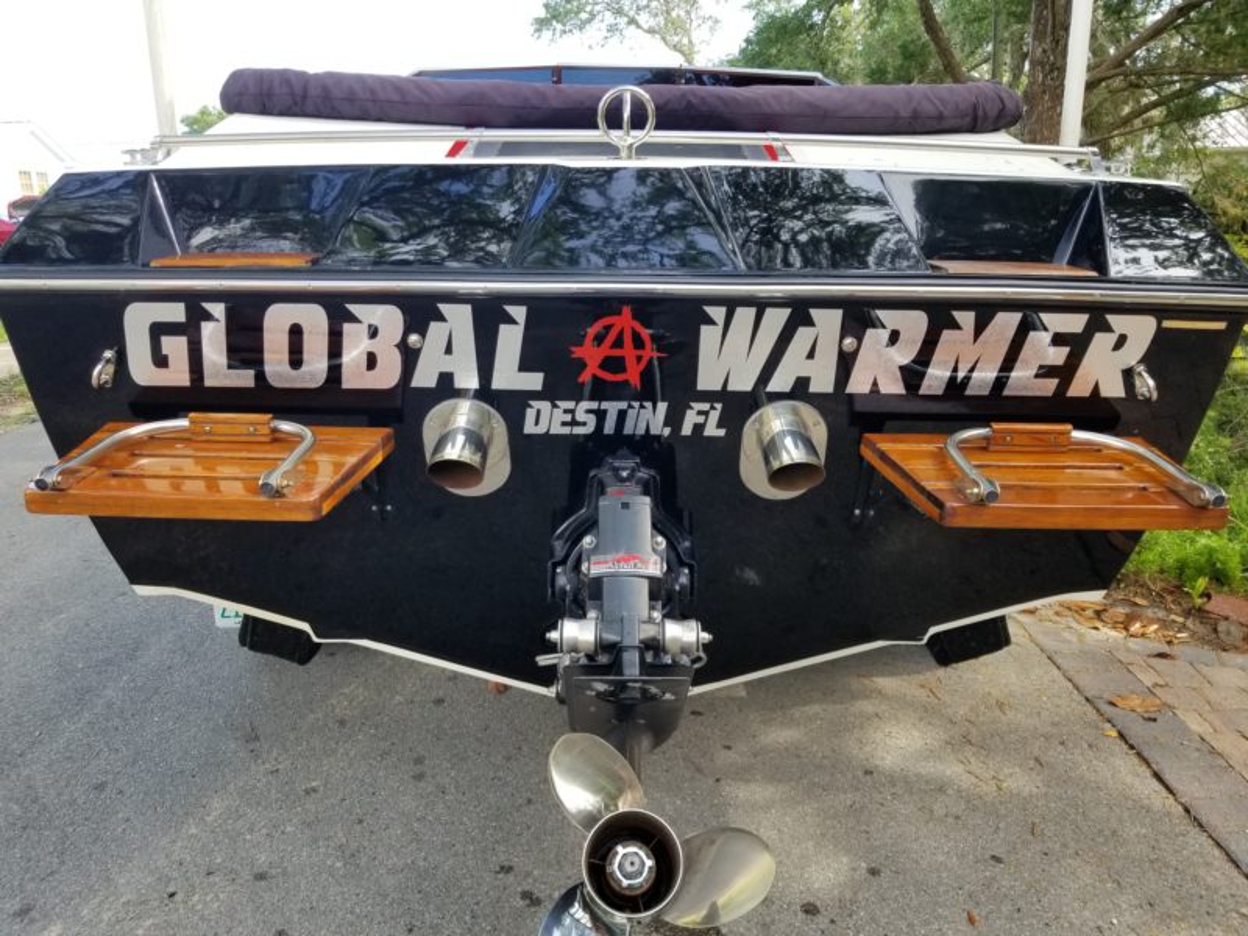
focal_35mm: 26
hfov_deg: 67.3
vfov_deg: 53.1
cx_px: 624
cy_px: 468
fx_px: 937
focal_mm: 4.25
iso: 50
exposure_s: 1/185
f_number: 1.7
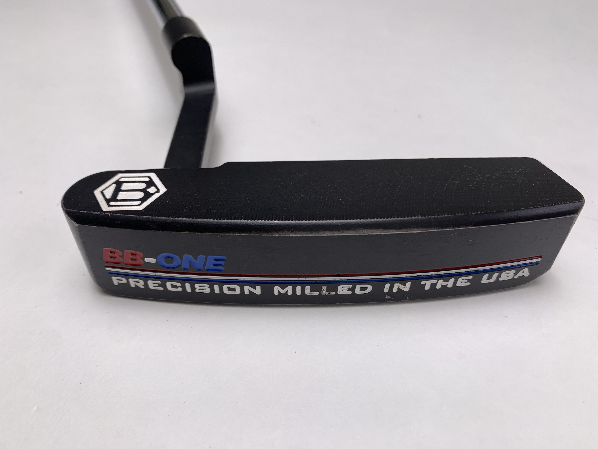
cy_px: 224
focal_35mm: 26
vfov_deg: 53.1
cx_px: 299
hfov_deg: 67.3
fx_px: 449
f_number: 1.8
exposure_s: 1/450
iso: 25
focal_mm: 4.25
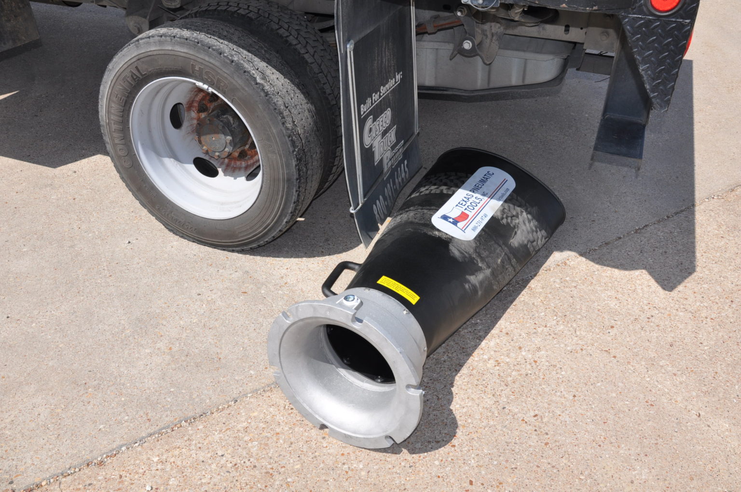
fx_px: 648
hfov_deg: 59.6
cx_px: 370
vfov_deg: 41.6
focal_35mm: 32
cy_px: 246
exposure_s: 1/200
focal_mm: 21
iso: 200
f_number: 11
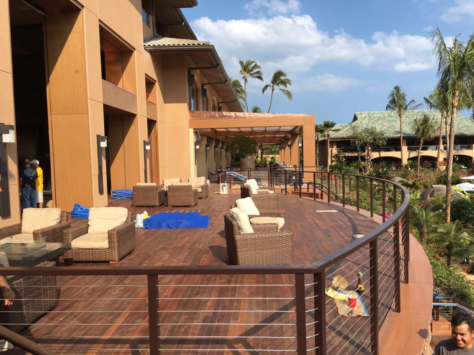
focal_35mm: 29
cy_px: 178
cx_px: 237
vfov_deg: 48.2
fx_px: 397
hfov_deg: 61.7
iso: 25
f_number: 2.2
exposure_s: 1/1425
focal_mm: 4.15
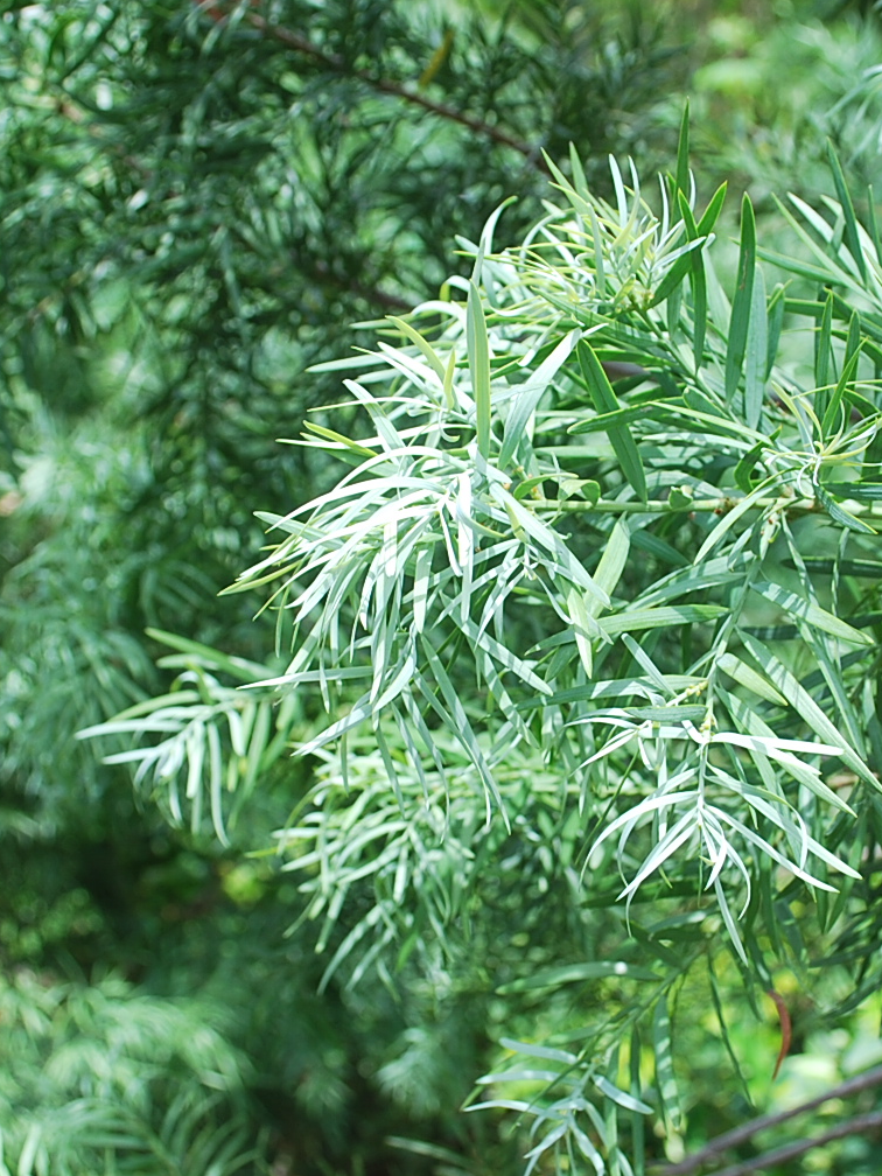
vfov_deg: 31.7
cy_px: 536
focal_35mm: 61
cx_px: 608
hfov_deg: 23.9
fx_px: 2072
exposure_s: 1/125
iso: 100
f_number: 5.6
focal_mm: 22
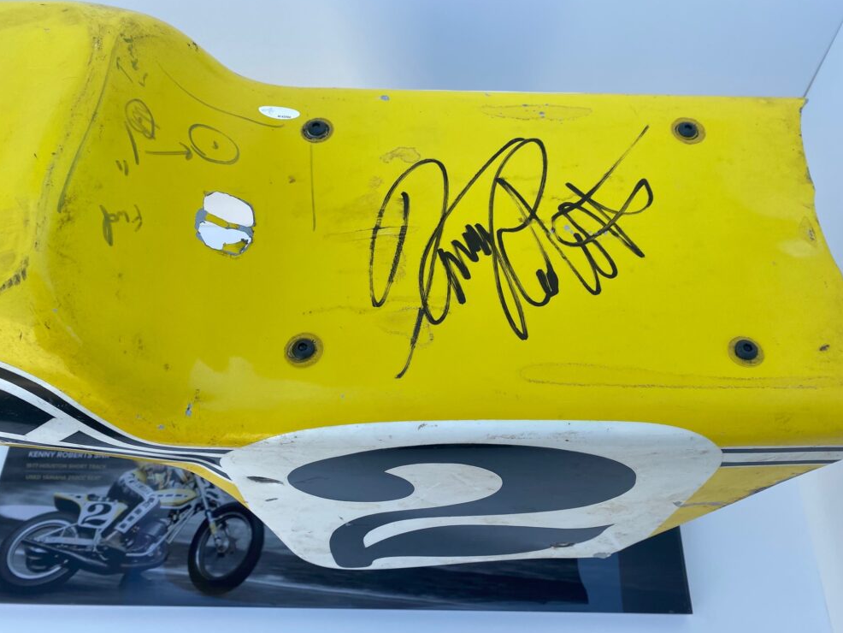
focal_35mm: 27
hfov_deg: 65.3
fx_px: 658
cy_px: 322
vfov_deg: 51.4
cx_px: 433
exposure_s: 1/752
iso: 32
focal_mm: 4.25
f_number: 1.8
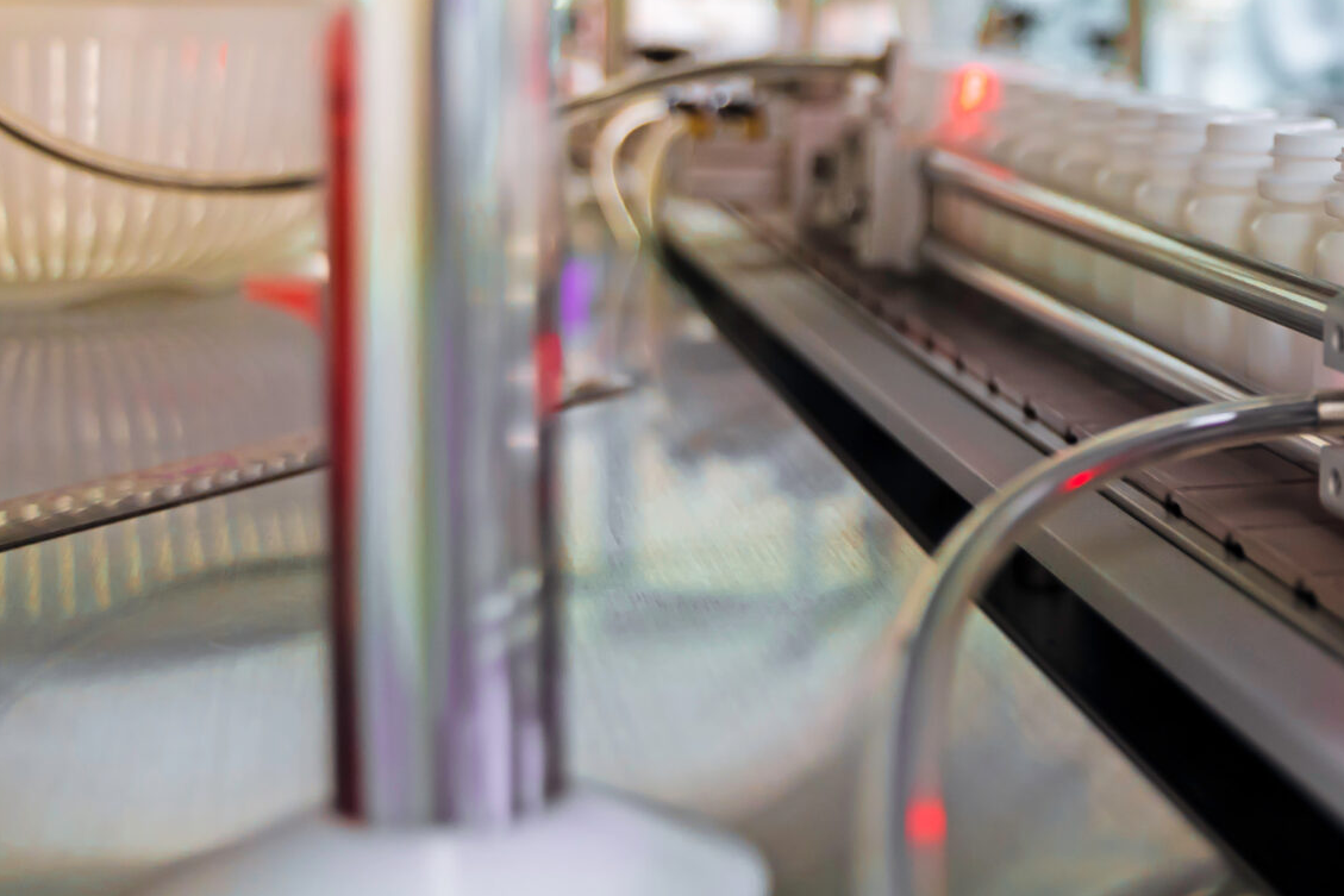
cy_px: 95
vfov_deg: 19.7
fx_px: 2539
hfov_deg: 27.5
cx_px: 1415
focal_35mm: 68
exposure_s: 1/80
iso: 1000
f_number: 2.8
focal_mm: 30
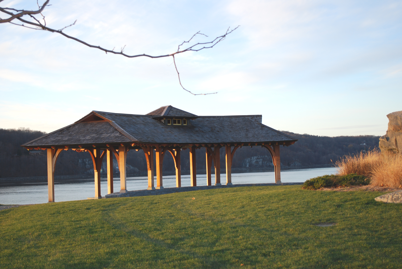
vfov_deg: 23.8
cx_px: 201
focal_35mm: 57
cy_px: 134
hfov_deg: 35.0
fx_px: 637
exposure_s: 1/125
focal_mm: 38
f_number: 5.3
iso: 140
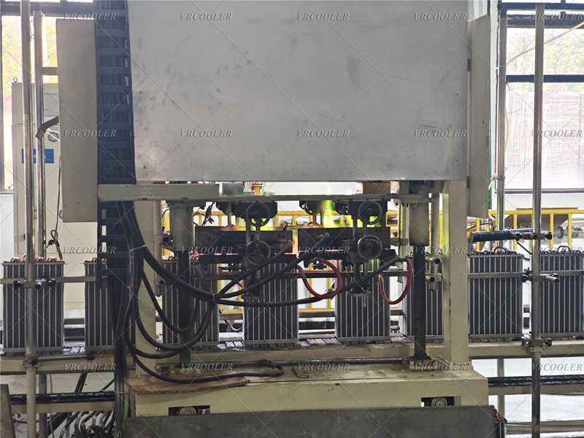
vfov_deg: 24.4
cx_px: 292
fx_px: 1012
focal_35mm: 60
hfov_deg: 32.2
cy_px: 219
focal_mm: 9
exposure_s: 1/64.1
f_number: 2
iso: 250
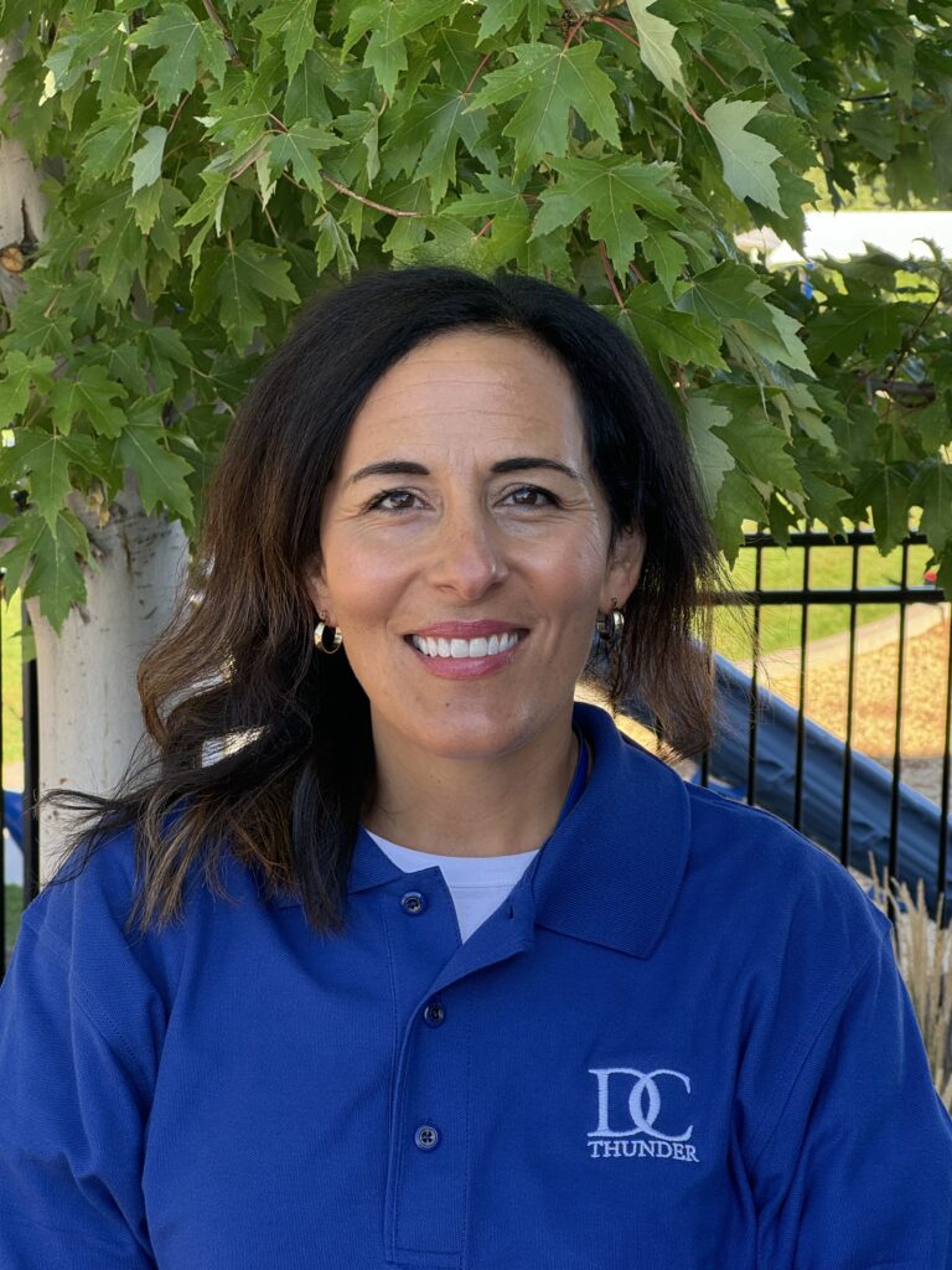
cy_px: 635
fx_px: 2824
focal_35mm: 77
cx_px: 476
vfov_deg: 25.3
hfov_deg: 19.1
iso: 32
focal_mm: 9
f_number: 2.8
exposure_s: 1/99
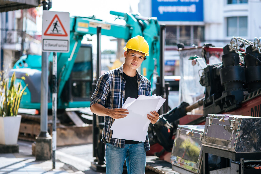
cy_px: 87
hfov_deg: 23.9
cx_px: 130
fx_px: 616
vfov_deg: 16.1
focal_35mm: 85
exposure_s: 1/640
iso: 100
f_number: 2.2
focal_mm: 85
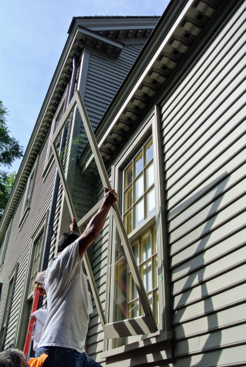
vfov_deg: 58.7
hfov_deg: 41.2
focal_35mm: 32
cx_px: 123
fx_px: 327
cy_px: 184
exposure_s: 1/640
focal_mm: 12.2
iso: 100
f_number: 4.5
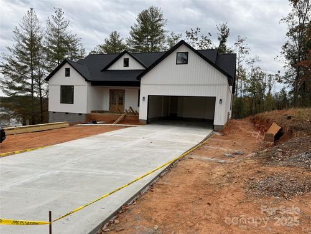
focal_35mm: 24
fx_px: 216
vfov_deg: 56.8
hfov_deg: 71.6
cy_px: 117
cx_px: 156
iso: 80
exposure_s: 1/1075
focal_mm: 6.76
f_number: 1.78
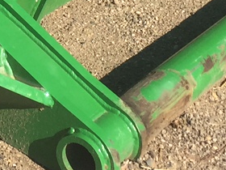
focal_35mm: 169
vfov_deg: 8.3
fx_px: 1103
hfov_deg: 11.2
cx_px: -115
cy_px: -174
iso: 32
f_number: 2.2
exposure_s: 1/1276
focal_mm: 4.15
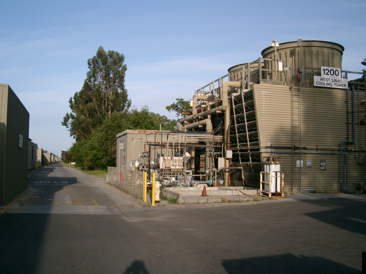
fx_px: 391
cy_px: 137
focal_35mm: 37
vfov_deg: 38.7
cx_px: 183
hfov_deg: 50.1
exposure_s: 1/640
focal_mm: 7.6
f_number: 5
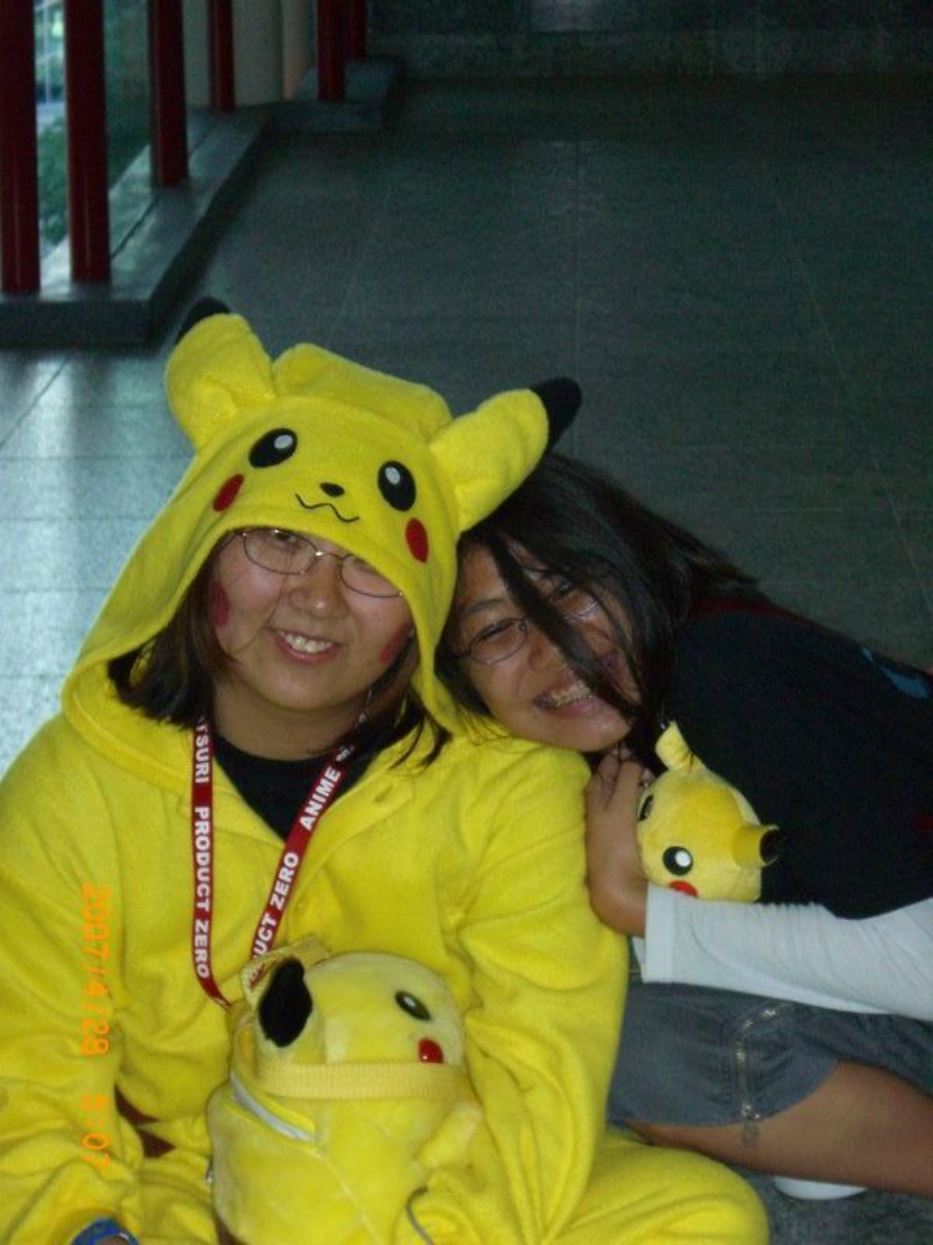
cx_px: 466
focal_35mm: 114
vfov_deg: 17.3
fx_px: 4097
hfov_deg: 13.0
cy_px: 622
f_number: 5.4
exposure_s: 1/60
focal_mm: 23.7
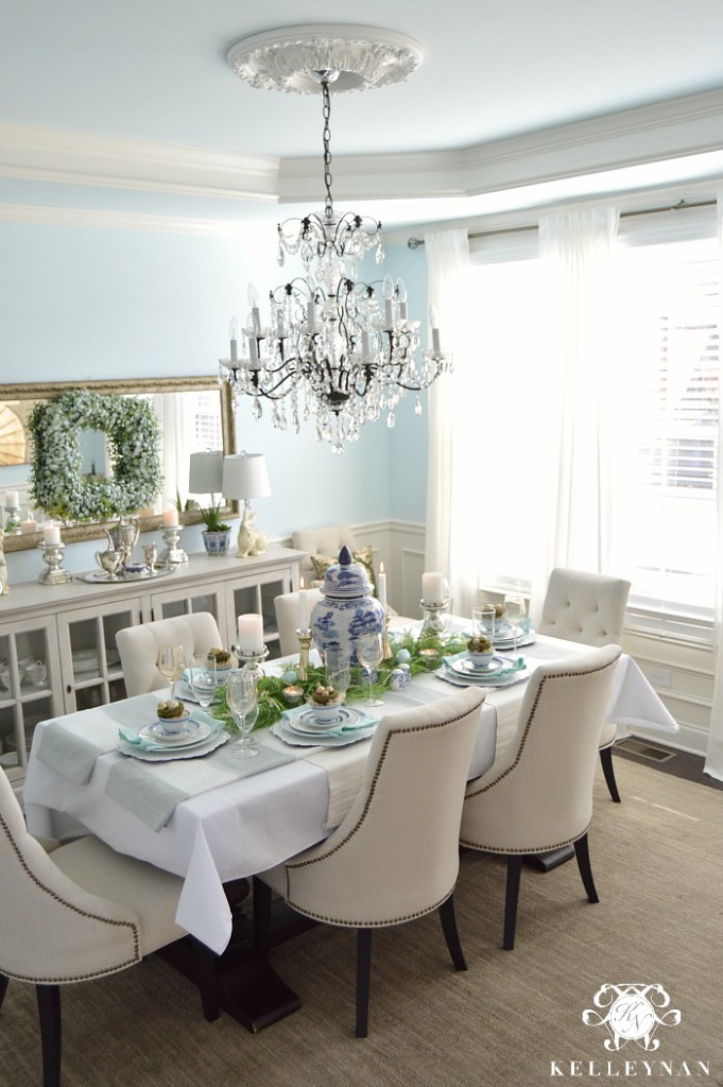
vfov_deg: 62.0
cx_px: 362
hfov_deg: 43.5
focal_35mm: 30
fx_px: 905
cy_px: 544
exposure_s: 1/200
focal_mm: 20
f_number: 3.5
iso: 400
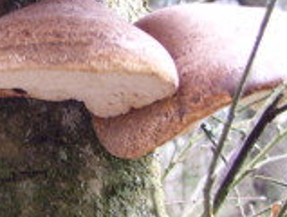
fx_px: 997
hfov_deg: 16.0
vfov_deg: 12.4
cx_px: -5
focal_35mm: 120
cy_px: 52
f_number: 2.7
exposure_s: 1/8
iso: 160
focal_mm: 6
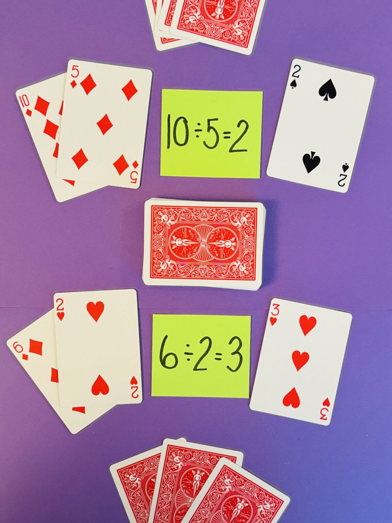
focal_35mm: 24
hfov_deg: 56.8
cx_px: 196
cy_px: 262
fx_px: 362
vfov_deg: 71.6
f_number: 1.78
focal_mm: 6.76
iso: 400
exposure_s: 1/60
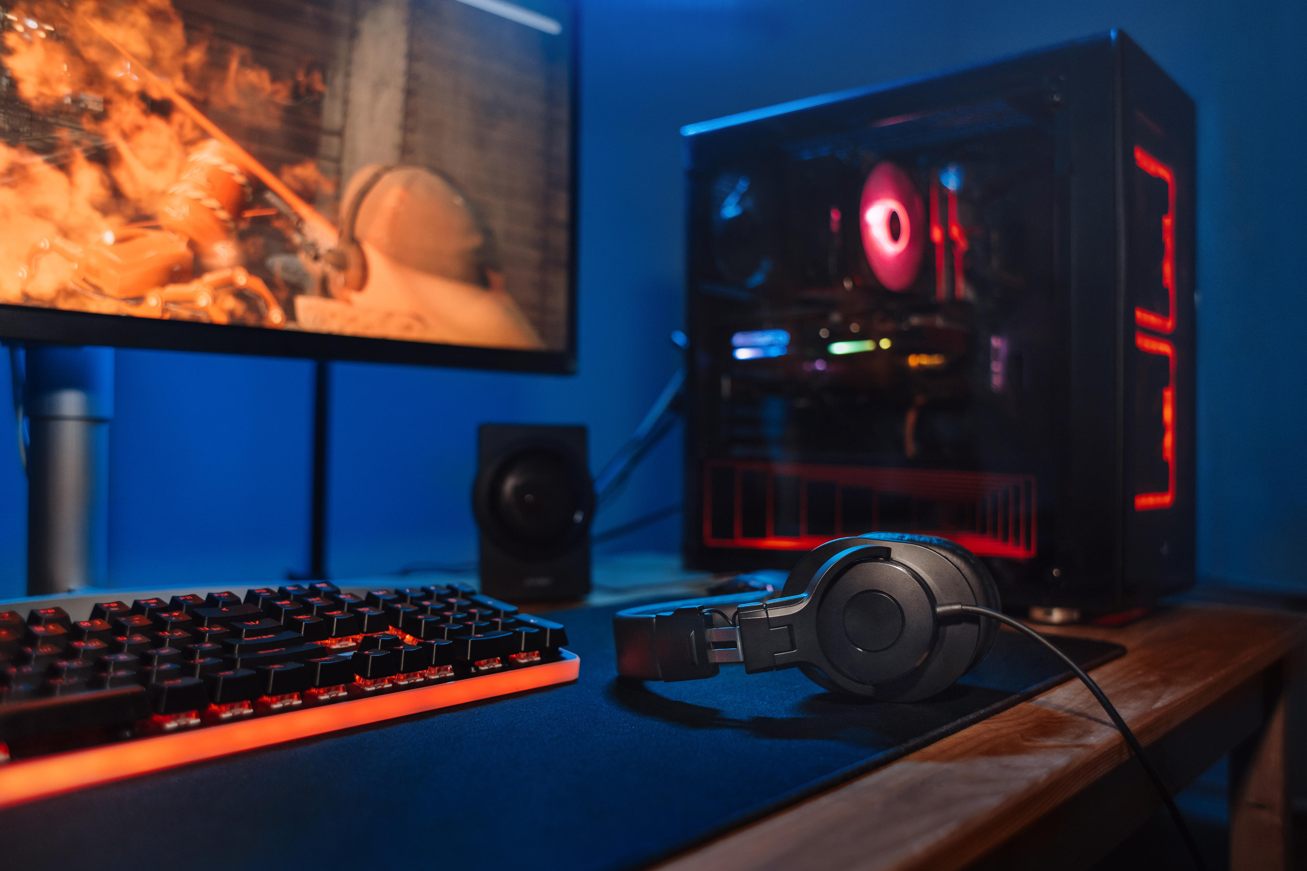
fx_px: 1016
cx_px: 654
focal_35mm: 28
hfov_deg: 65.5
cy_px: 436
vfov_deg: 46.4
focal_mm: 28
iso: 800
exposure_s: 1/125
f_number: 2.5
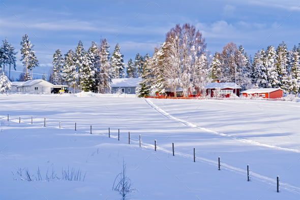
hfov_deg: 19.4
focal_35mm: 105
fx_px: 875
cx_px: 150
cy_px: 100
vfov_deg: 13.1
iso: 200
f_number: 4
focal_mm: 70
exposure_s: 1/3200
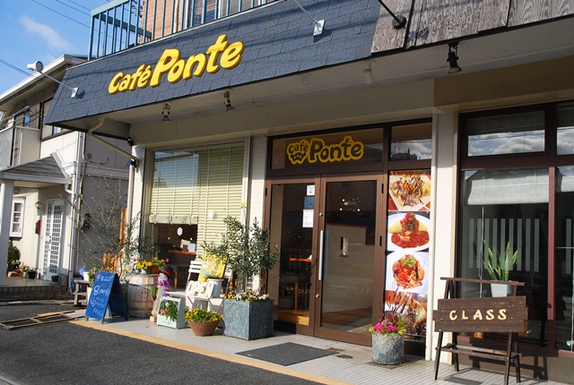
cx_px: 287
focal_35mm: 34
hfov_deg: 55.0
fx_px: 551
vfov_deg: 38.6
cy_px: 192
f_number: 4.5
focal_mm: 23
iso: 100
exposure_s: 1/500
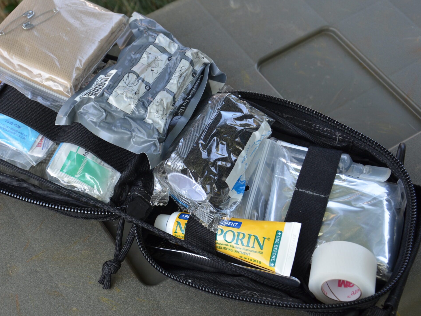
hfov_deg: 28.6
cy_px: 144
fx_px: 823
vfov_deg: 21.7
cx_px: 160
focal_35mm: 68
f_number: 5.6
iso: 320
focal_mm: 35
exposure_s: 1/125
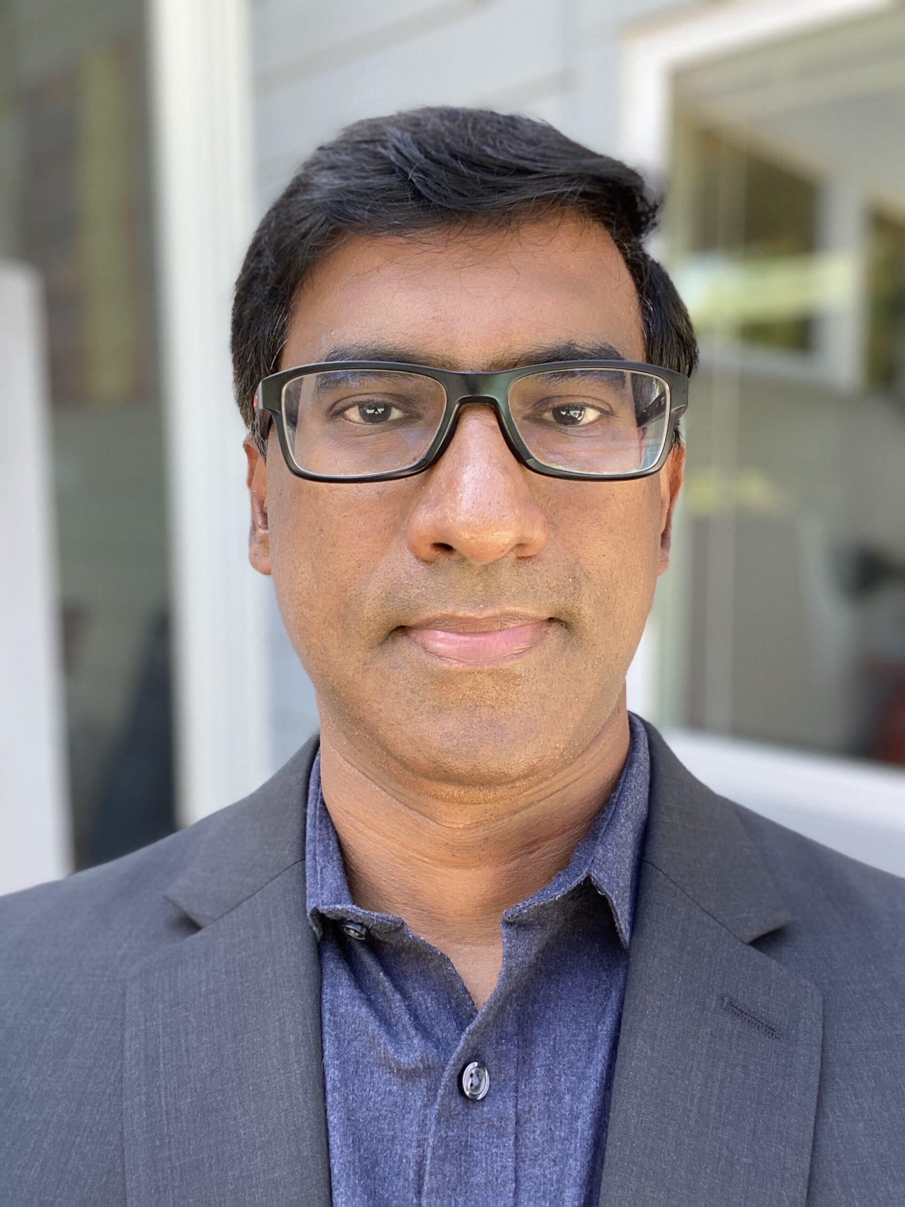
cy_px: 604
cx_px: 452
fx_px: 1046
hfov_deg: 46.8
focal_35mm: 30
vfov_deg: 60.0
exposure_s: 1/122
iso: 64
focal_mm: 2.71
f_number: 2.2
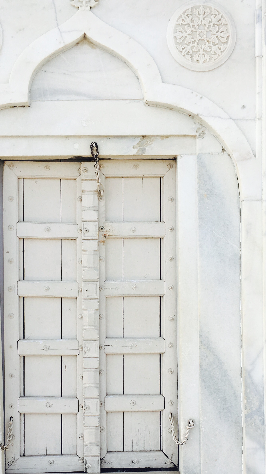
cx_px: 102
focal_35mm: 49
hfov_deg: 24.4
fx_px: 615
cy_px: 301
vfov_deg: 41.7
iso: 25
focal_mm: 4.15
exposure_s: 1/974
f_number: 2.2
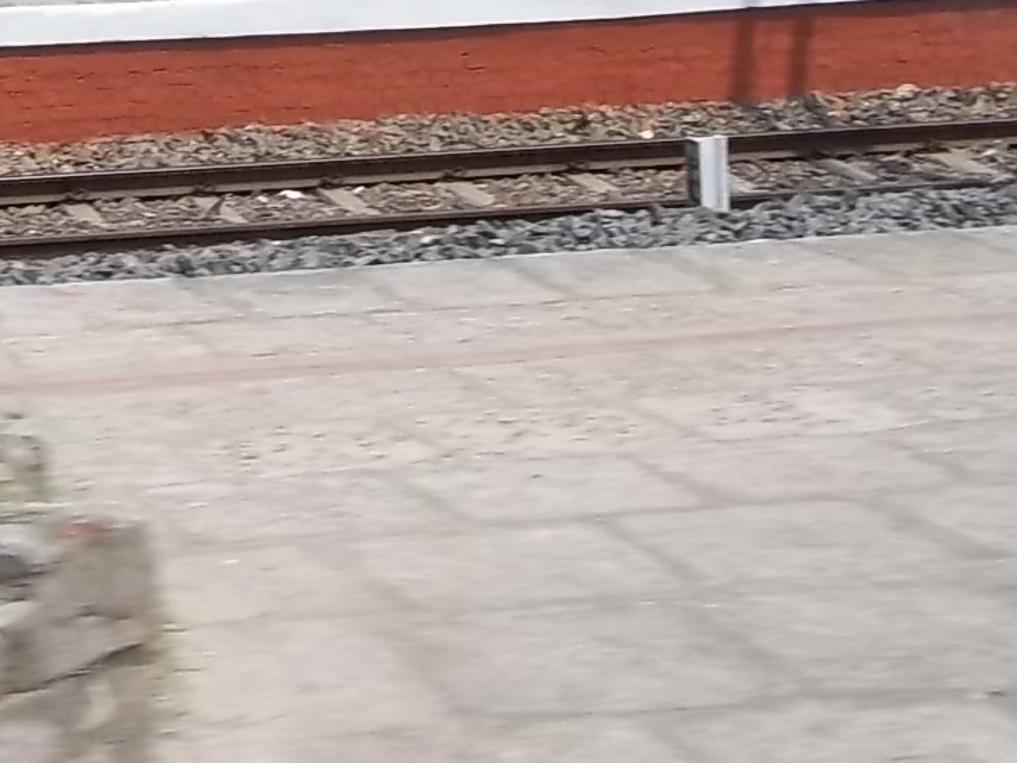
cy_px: -240
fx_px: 2644
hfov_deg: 20.4
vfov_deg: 15.6
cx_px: -200
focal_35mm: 90
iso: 80
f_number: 5.5
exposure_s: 1/400
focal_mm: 5.7
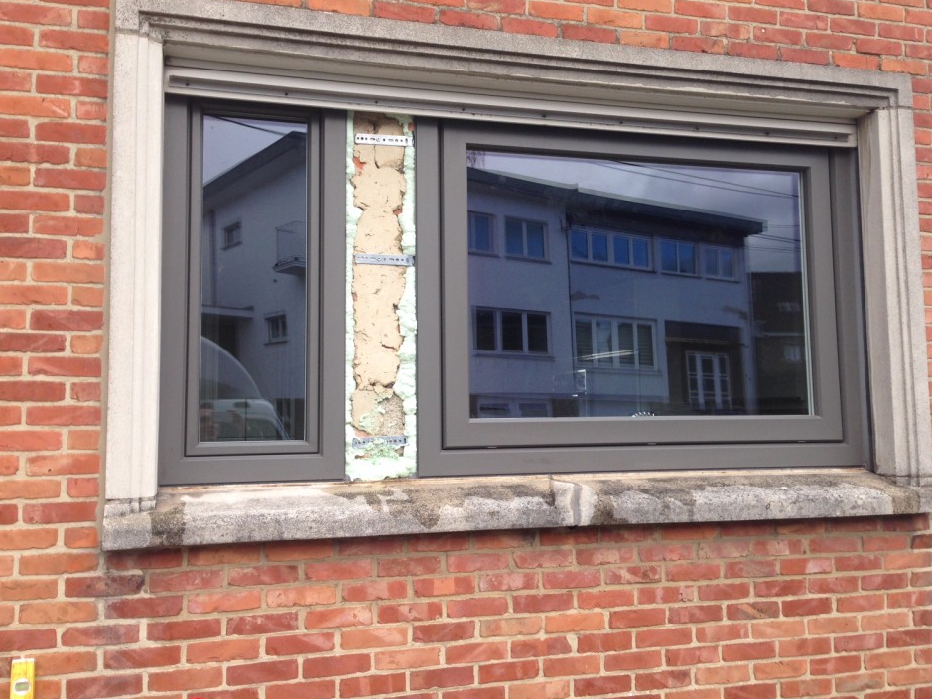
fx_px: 969
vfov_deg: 39.6
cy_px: 323
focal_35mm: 36
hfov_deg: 51.4
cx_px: 480
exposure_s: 1/267
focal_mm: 4.12
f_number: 2.4
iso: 50
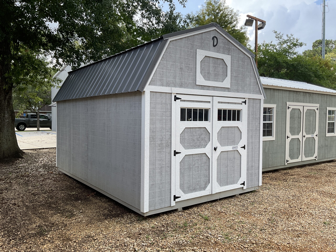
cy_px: 126
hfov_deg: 61.7
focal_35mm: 29
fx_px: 281
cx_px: 168
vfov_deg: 48.2
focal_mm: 3
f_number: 1.8
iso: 16
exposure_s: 1/446
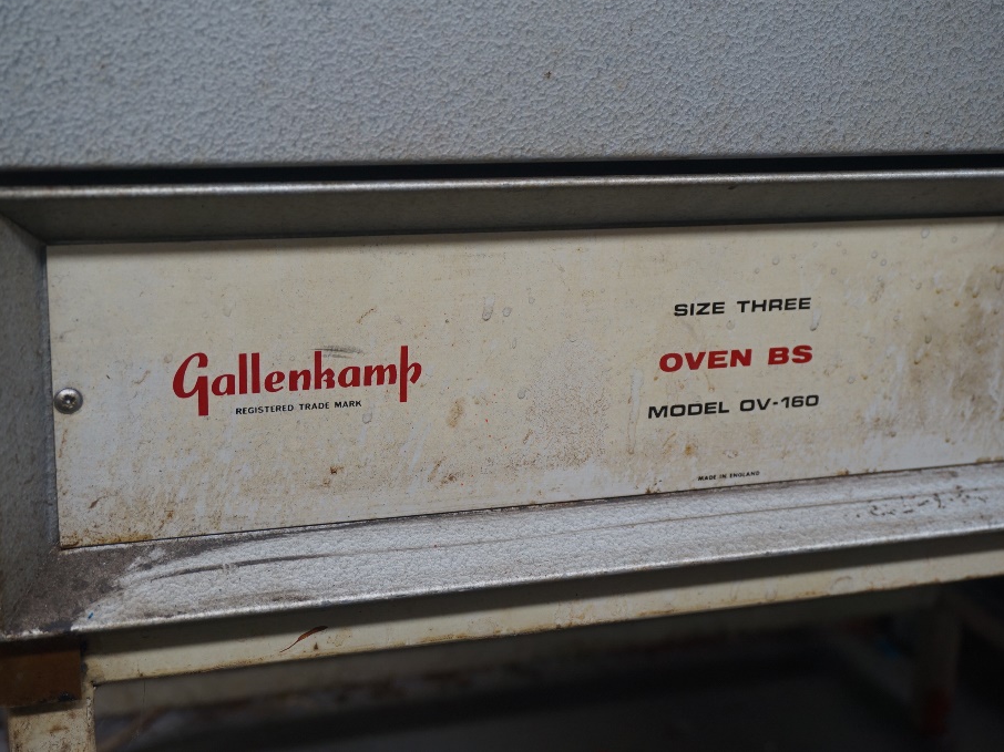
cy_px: 375
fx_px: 1466
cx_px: 530
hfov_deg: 37.8
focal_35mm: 51
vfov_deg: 28.8
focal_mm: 31
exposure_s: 1/60
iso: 400
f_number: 5
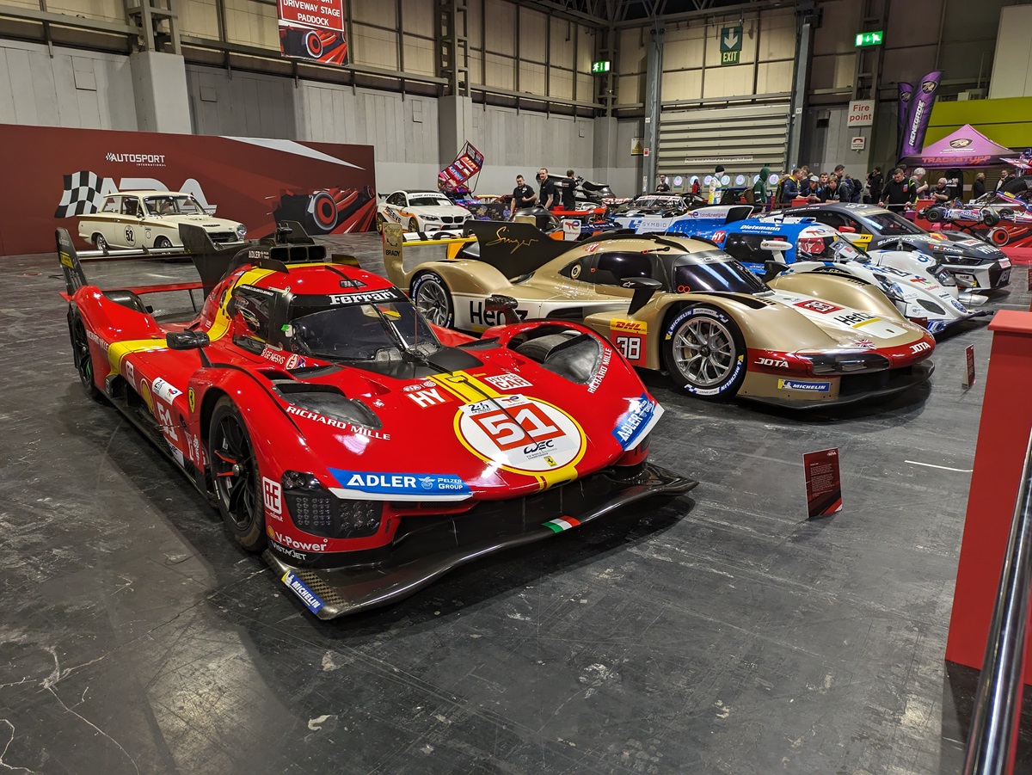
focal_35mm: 25
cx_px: 516
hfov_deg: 69.4
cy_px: 388
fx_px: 746
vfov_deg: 54.9
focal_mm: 5.43
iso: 149
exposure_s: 1/50
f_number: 1.89
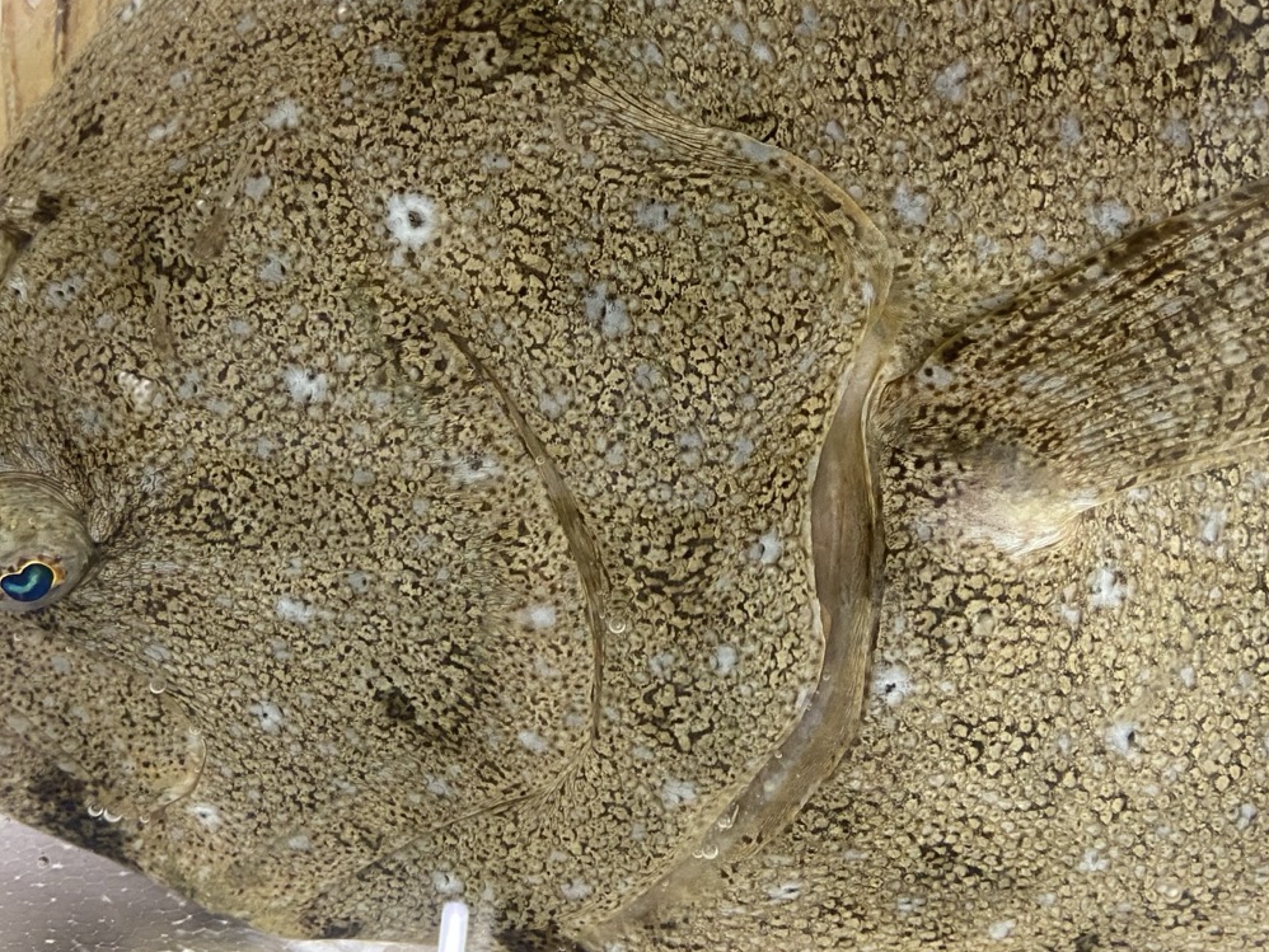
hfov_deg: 46.7
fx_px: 1467
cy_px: 411
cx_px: 570
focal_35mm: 40
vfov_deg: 35.9
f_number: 1.8
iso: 200
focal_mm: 4.25
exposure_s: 1/60
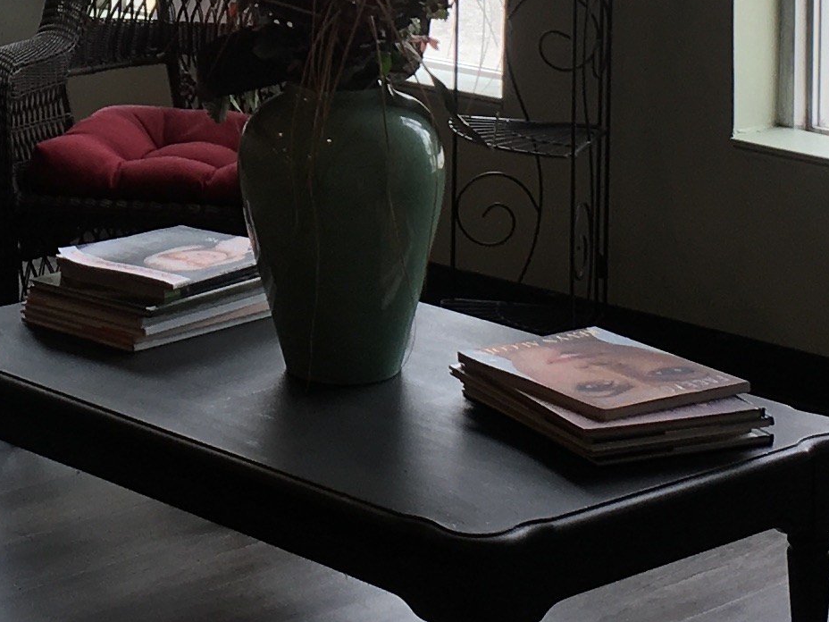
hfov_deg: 15.6
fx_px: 3018
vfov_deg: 11.5
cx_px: 191
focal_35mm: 126
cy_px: -142
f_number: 2.2
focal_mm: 4.15
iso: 25
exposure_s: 1/120
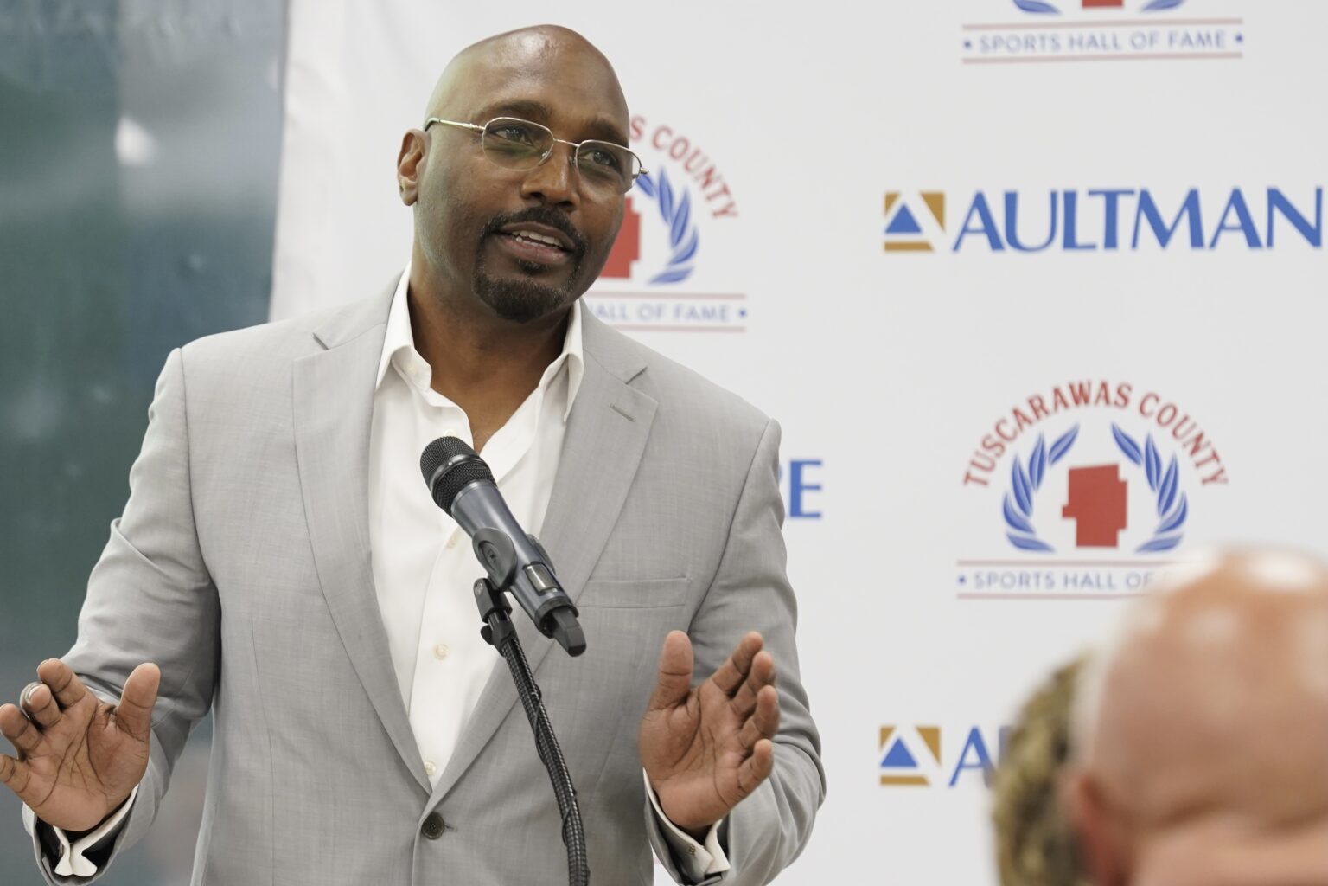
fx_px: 7303
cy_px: 443
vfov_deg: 6.9
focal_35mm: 198
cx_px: 664
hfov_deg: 10.4
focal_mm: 198
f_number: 5.6
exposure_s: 1/125
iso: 2000
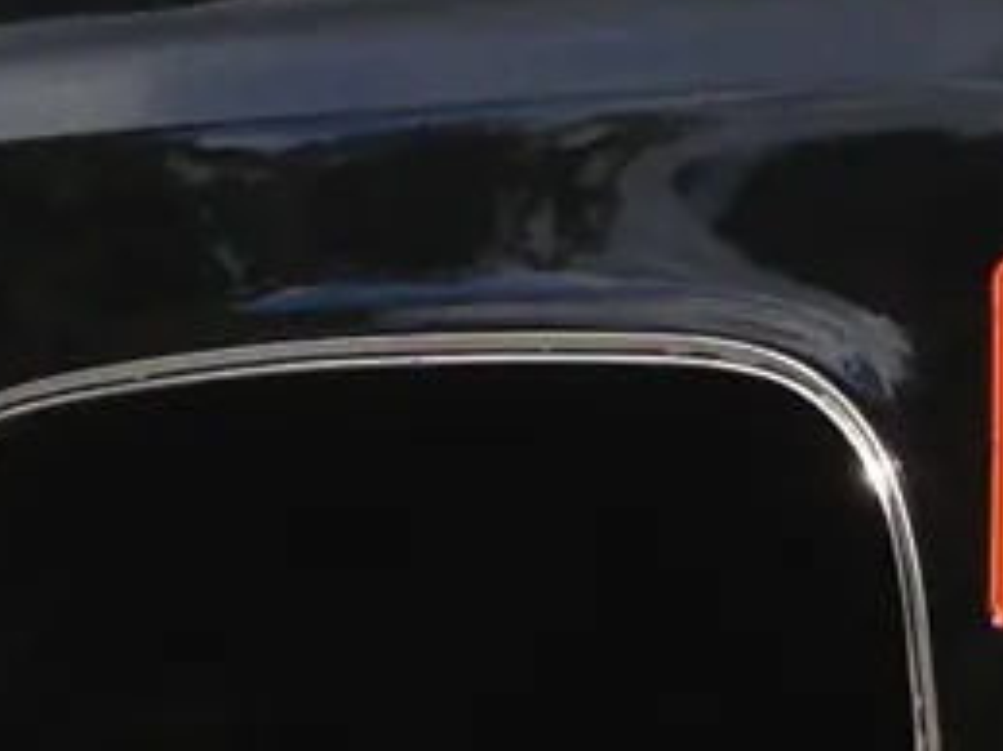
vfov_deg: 6.0
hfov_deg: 8.1
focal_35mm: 245
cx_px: 163
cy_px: 817
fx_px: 7096
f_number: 2.4
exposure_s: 1/809
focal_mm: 4.13
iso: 50
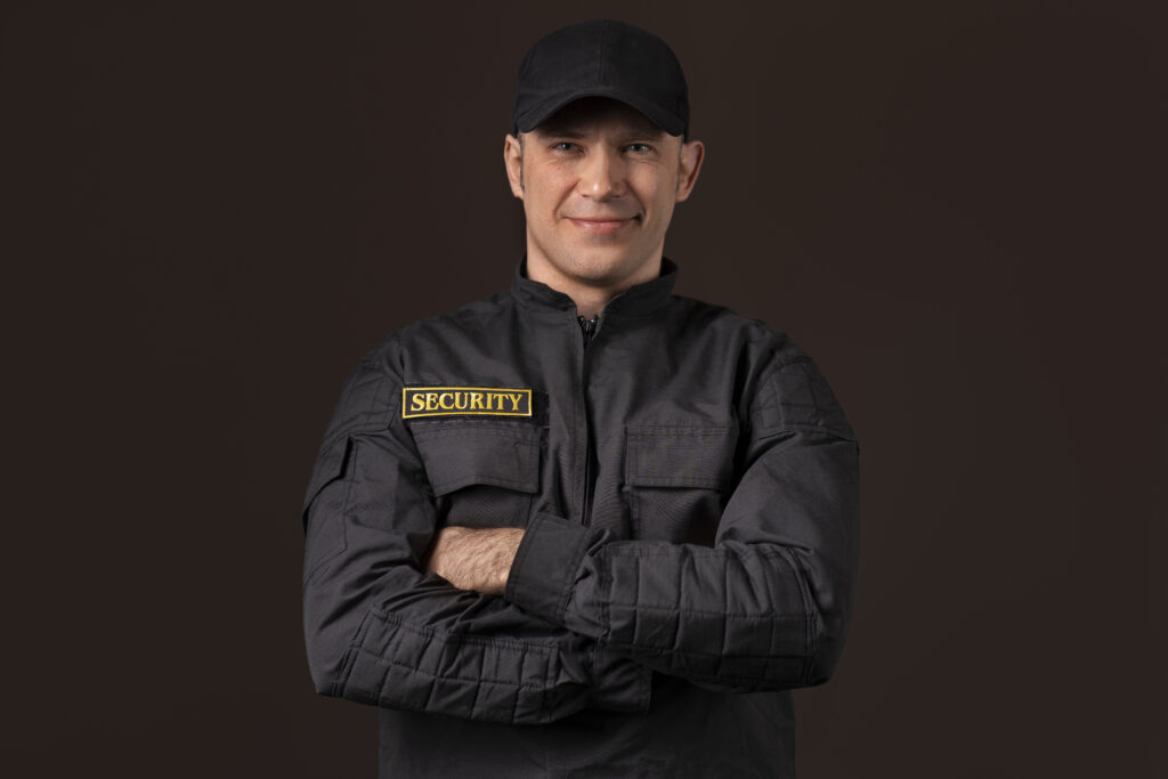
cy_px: 390
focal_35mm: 85
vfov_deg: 16.1
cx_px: 584
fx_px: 2758
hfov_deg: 23.9
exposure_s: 1/100
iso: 200
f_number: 2.5
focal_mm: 85
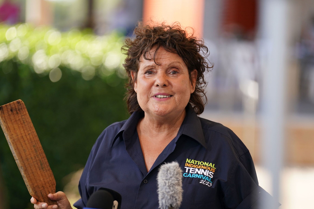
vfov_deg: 6.8
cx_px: 156
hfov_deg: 10.2
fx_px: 1762
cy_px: 111
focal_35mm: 202
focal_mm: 182
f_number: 2.8
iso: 800
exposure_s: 1/2500
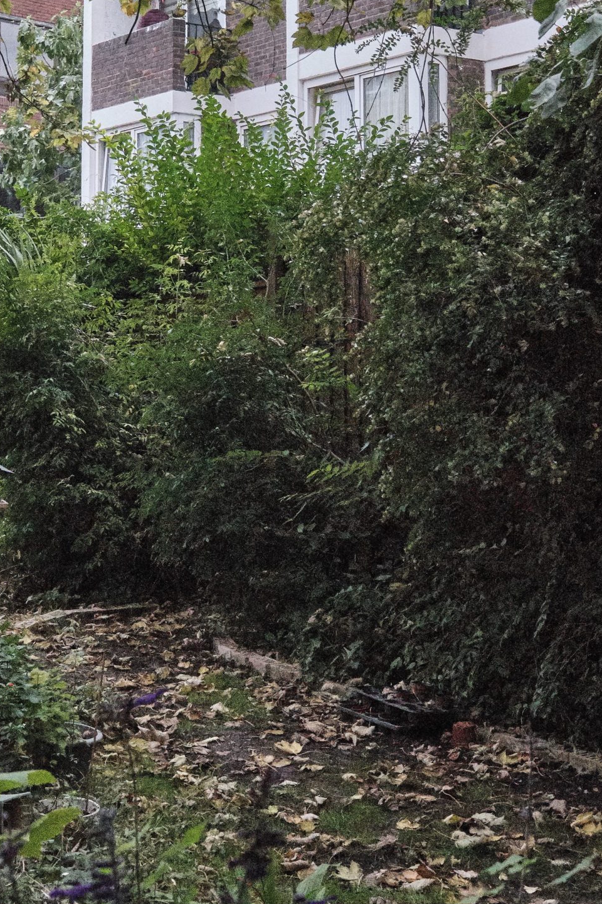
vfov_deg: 31.0
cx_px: 198
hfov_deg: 21.2
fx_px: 1605
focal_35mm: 64
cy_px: 250
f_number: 5.6
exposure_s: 1/2500
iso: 25600
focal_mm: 24
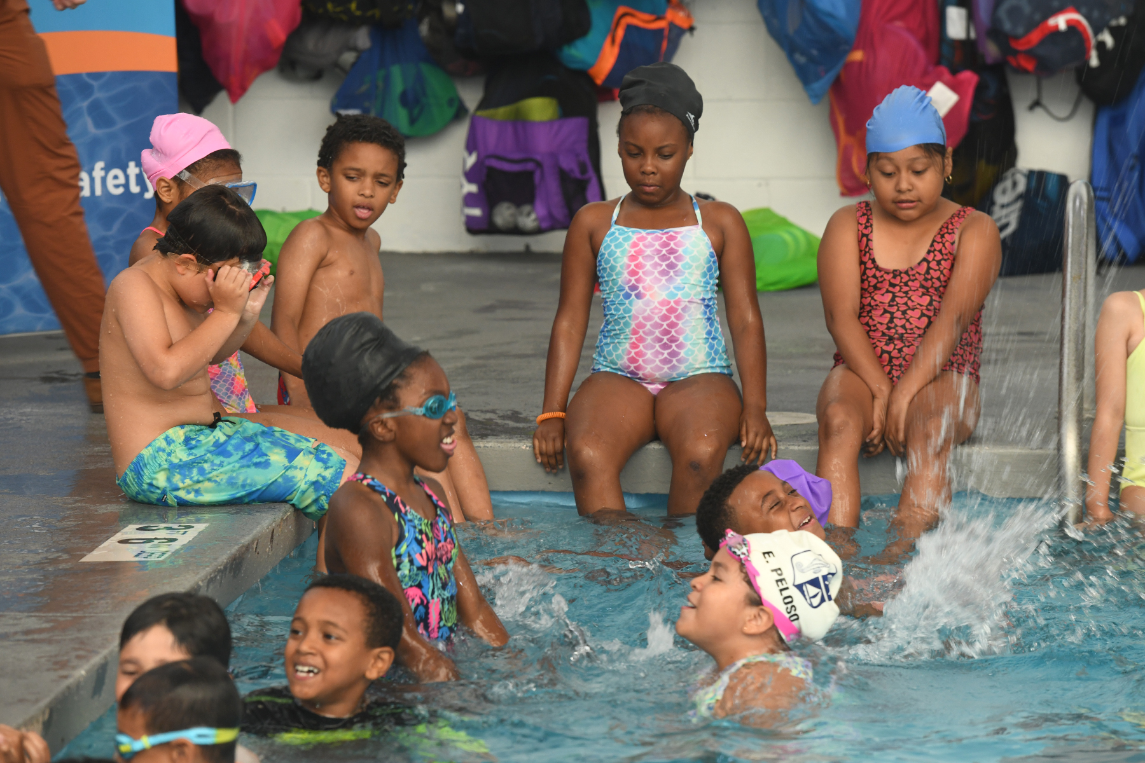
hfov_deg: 12.1
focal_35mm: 170
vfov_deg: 8.1
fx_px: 5407
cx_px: 572
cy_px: 382
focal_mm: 170
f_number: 5.6
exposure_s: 1/125
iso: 800
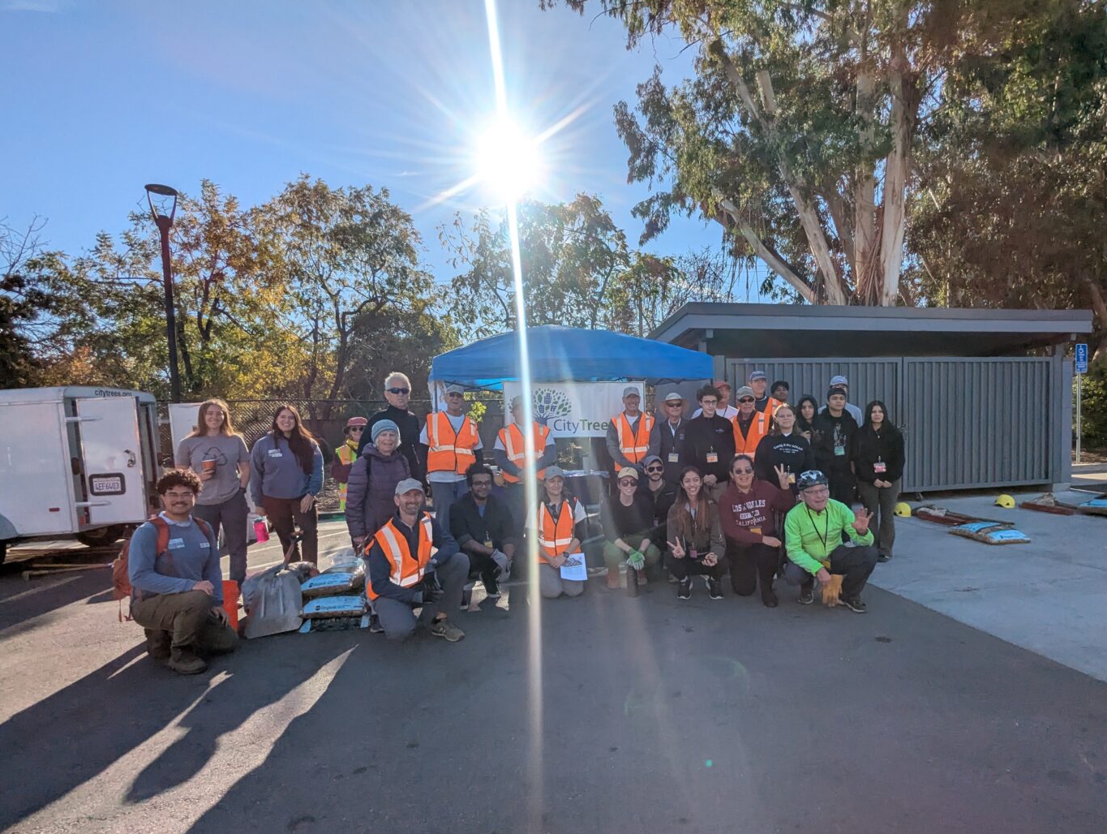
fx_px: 576
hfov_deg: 87.4
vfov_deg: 71.5
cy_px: 463
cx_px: 609
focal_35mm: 18
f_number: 2.2
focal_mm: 2.35
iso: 52
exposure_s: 1/4505
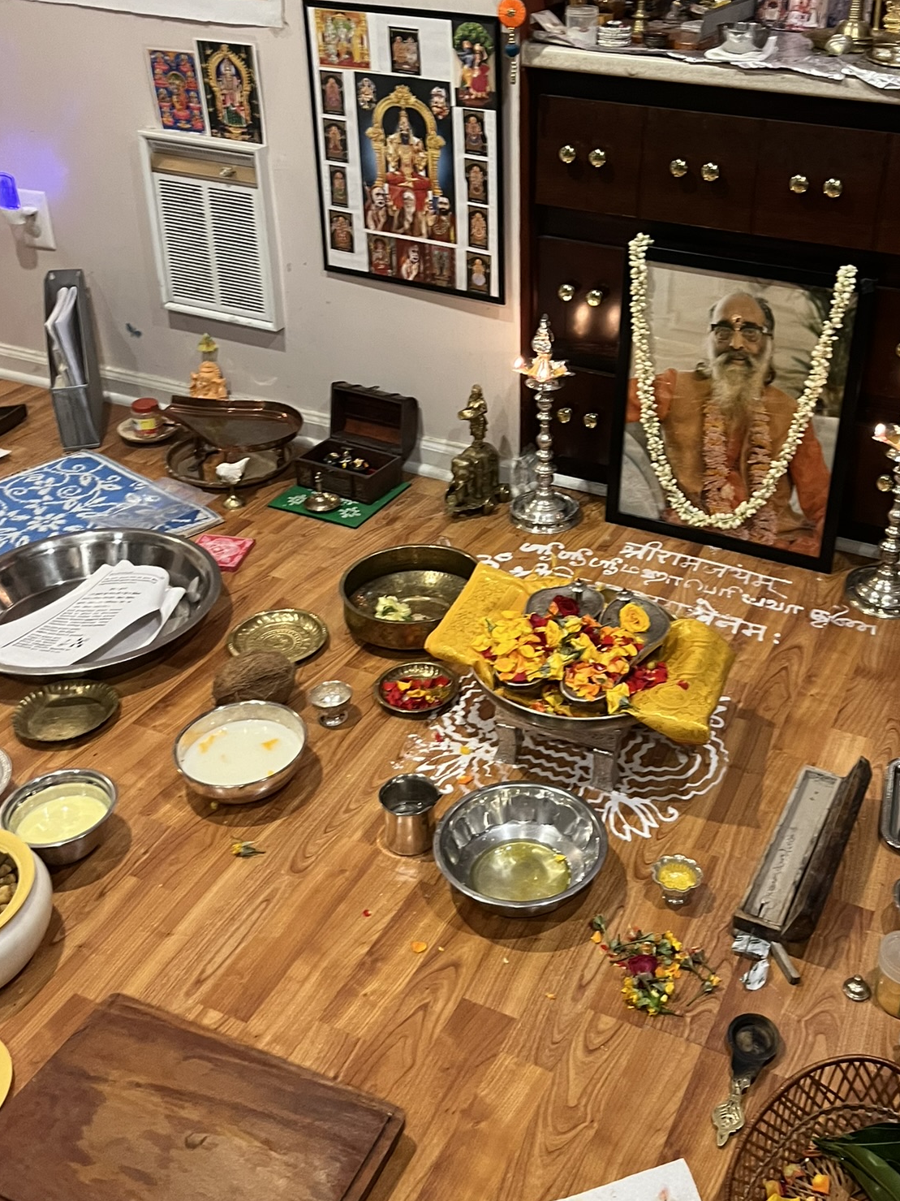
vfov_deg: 50.8
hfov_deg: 39.2
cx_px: 592
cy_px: 438
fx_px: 1248
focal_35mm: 36
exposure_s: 1/40
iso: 400
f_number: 1.6
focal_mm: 5.1
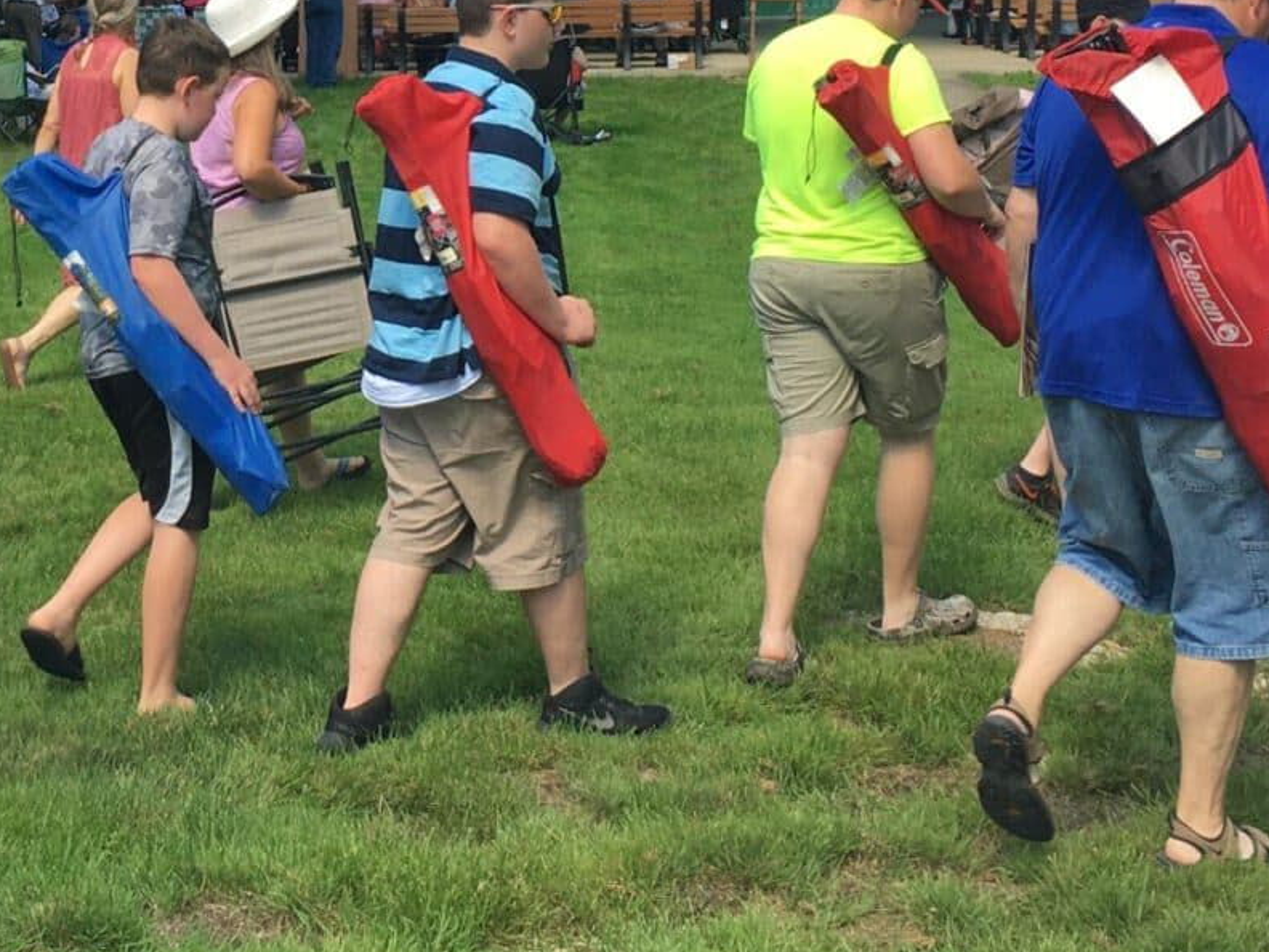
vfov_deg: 19.2
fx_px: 2749
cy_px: 45
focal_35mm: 75
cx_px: 247
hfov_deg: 25.5
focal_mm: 4.15
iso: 25
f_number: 2.2
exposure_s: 1/316
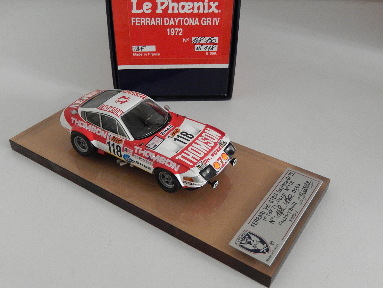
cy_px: 144
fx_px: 398
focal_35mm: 36
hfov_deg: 51.4
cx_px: 192
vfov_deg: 39.7
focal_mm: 6.5
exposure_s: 1/3
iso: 800
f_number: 4
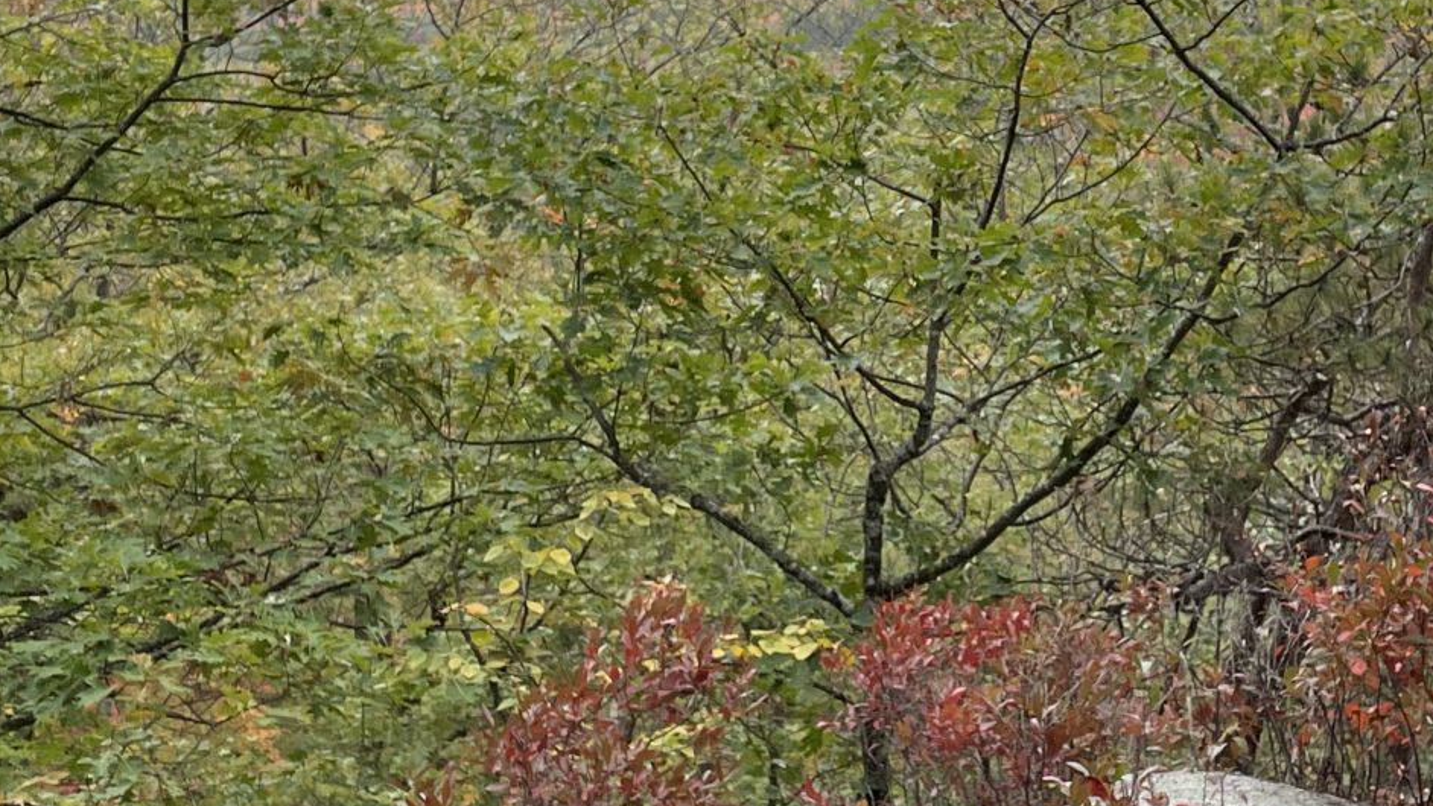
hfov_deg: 27.4
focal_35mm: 77
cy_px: 236
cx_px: 946
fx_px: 2926
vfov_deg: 15.6
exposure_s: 1/940
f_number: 1.6
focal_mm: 4.2
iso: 32
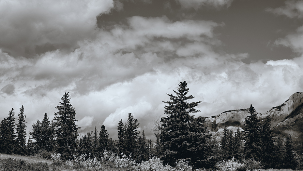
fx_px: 707
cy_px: 92
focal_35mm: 88
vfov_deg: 13.7
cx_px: 151
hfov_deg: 24.2
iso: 100
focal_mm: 55
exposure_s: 1/280
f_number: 10
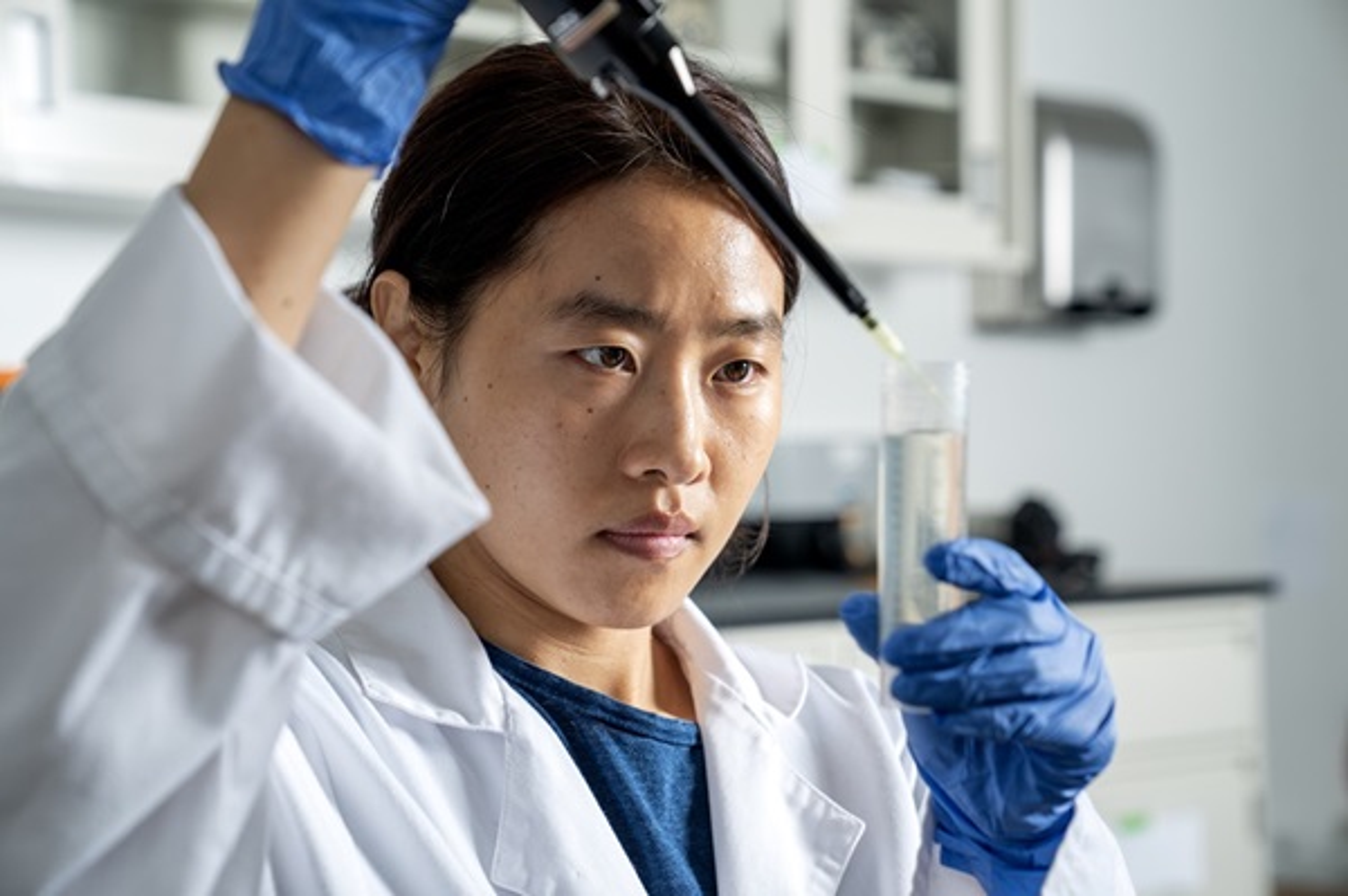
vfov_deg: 20.3
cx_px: 674
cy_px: 448
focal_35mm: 67
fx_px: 2507
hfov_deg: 30.1
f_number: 4.5
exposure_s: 1/100
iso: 250
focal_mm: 67
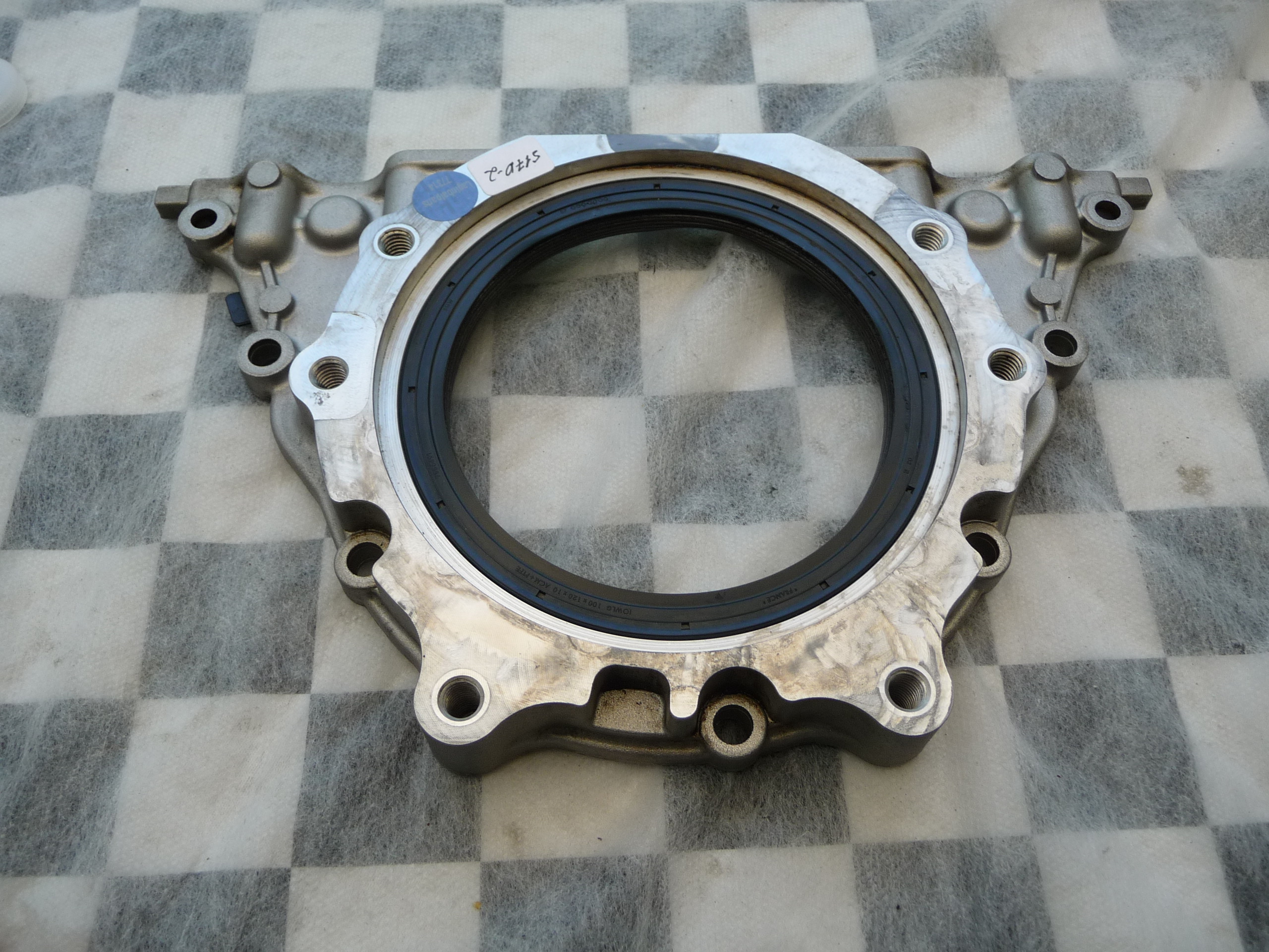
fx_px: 1063
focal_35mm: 29
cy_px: 476
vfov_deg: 48.2
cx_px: 634
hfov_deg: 61.7
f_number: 3.3
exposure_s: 1/200
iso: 100
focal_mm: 4.7
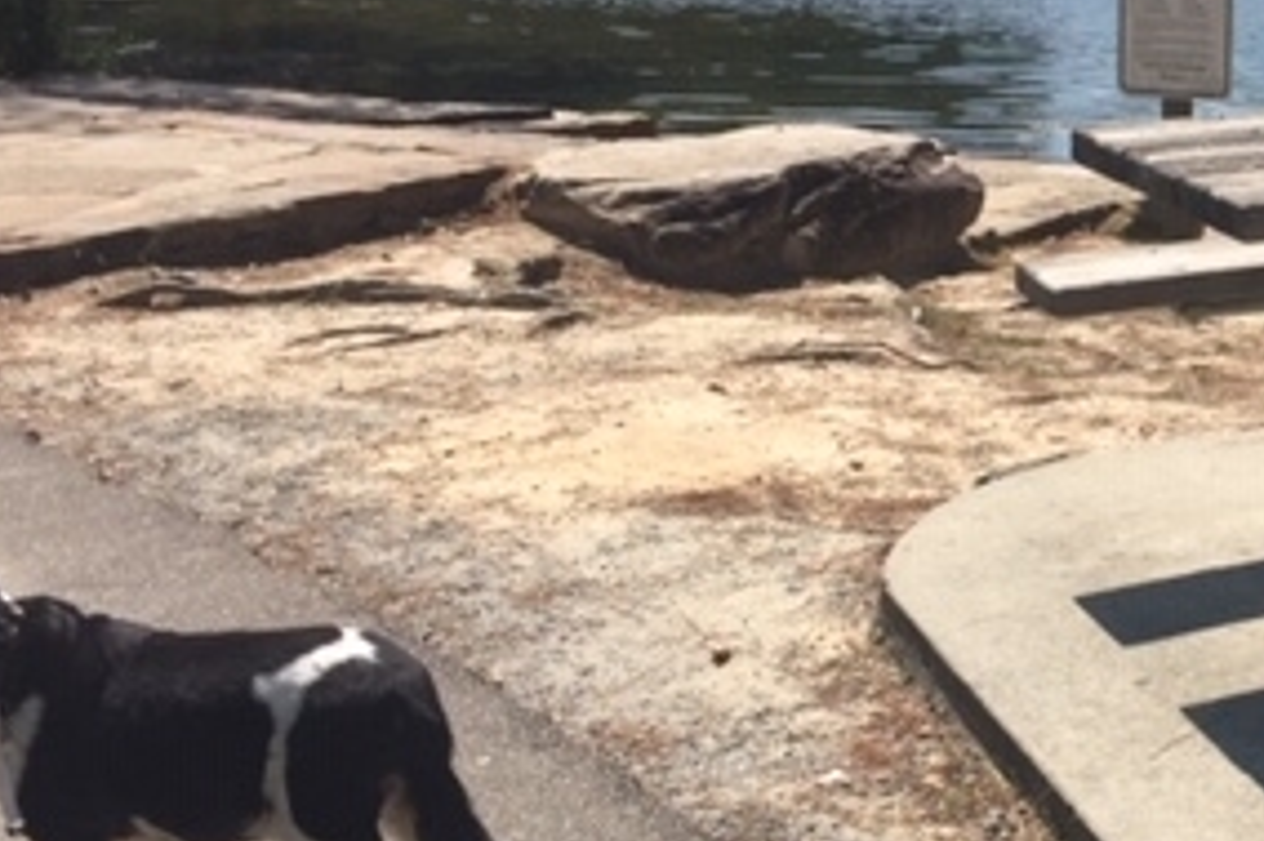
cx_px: 1340
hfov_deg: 27.5
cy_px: 311
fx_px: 2386
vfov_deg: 20.0
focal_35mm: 68
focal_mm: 4.15
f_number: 2.2
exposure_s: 1/1883
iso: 32
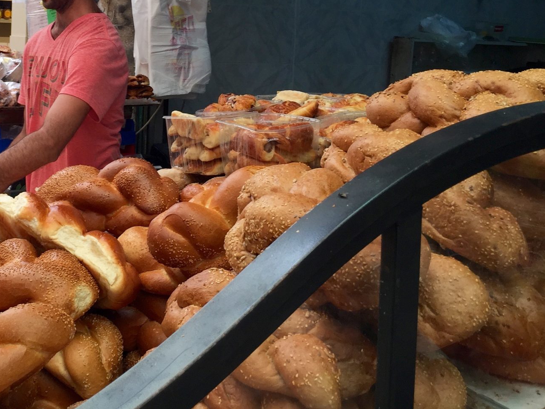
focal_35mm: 48
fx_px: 756
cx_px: 101
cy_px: 72
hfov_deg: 38.0
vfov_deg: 29.5
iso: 40
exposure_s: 1/100
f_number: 2.2
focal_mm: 4.15
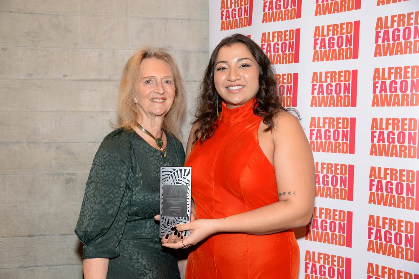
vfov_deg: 35.1
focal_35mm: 38
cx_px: 210
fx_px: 442
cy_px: 140
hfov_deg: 50.7
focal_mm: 38
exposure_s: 1/60
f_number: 4.5
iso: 1600
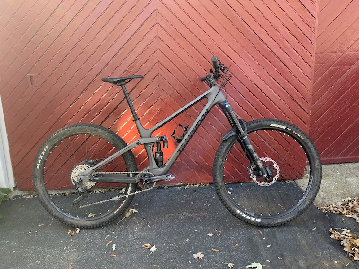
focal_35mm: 29
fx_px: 301
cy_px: 134
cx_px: 180
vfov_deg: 48.2
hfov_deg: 61.7
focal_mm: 3
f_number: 1.8
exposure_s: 1/122
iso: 32
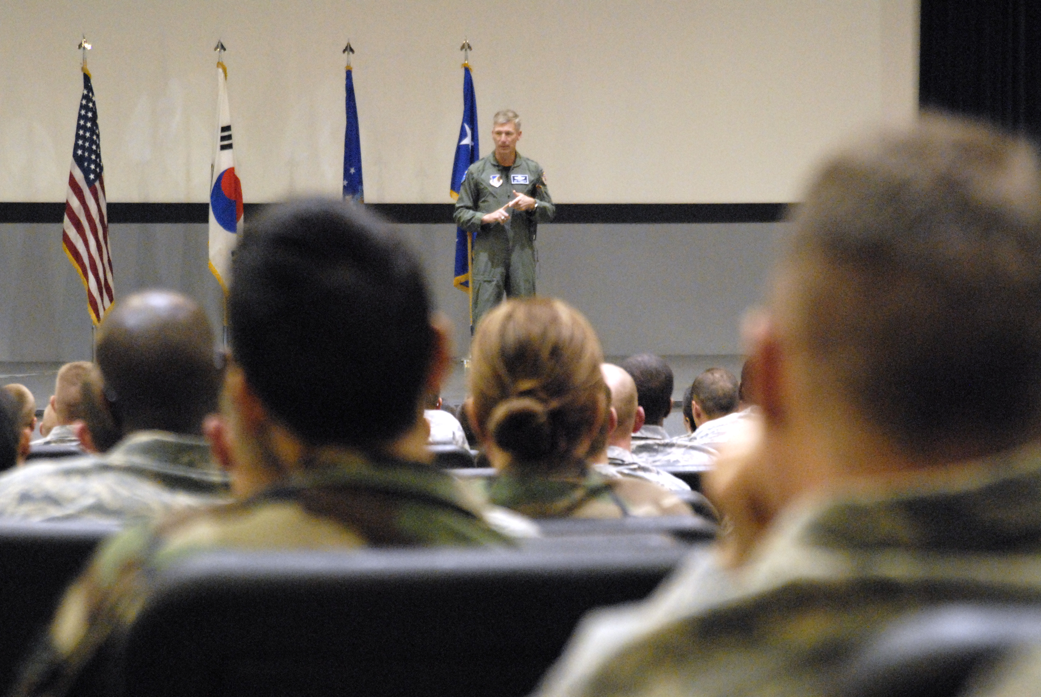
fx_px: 3691
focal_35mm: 128
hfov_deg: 16.1
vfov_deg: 10.8
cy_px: 348
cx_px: 520
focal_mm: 85
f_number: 4
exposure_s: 1/25
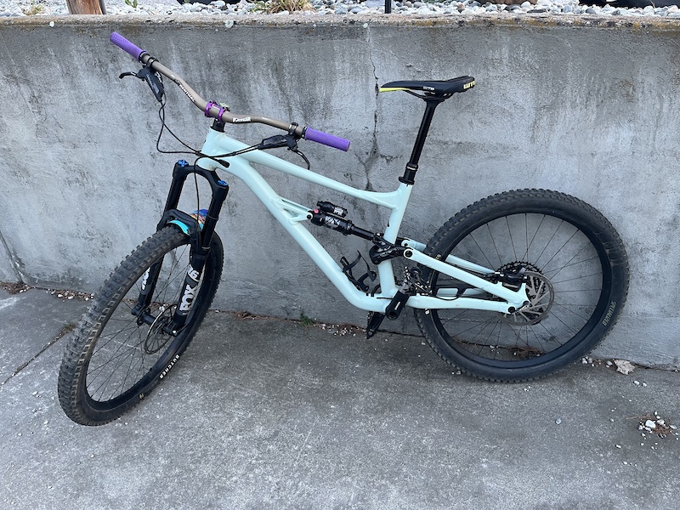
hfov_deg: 67.3
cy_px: 255
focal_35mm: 26
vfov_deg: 53.1
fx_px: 511
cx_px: 340
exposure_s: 1/60
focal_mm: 5.1
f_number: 1.6
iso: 125
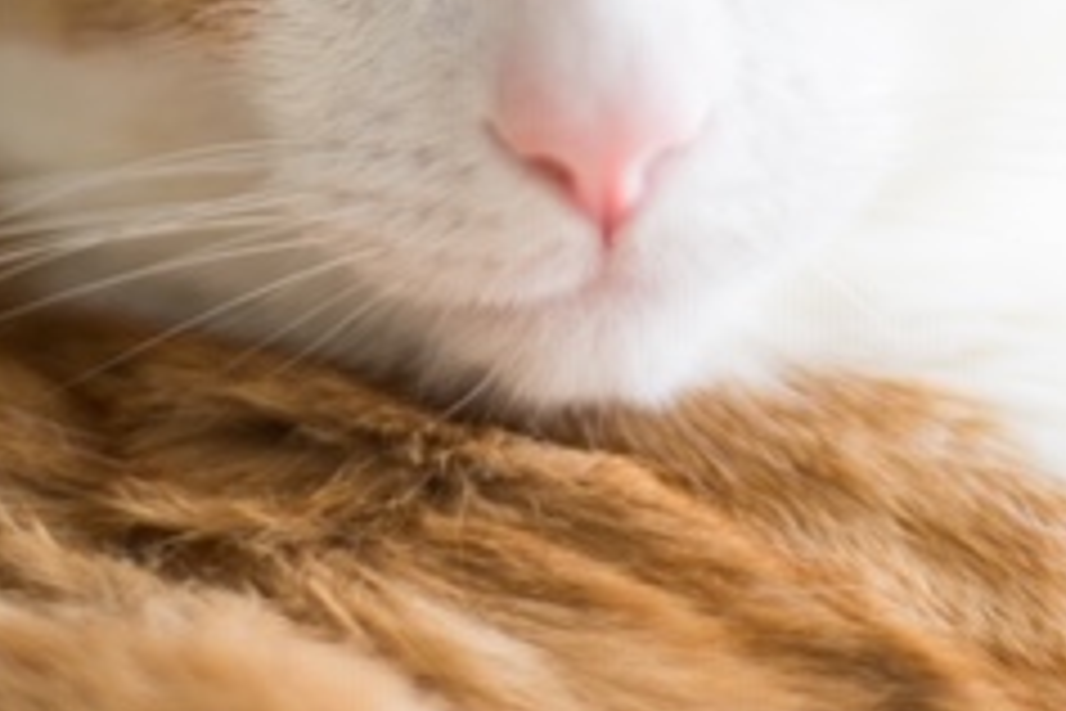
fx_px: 3997
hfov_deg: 15.2
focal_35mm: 135
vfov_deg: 10.0
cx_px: 517
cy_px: -130
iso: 100
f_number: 1.4
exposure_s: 1/60
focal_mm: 50
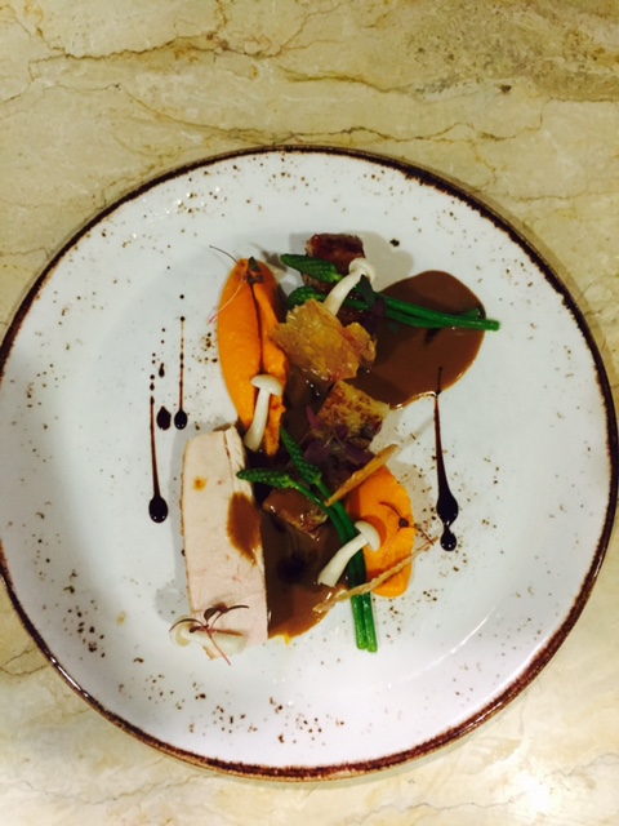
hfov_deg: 48.2
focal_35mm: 29
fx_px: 691
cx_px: 310
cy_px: 413
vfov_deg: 61.7
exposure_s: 1/30
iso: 250
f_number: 2.2
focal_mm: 4.15
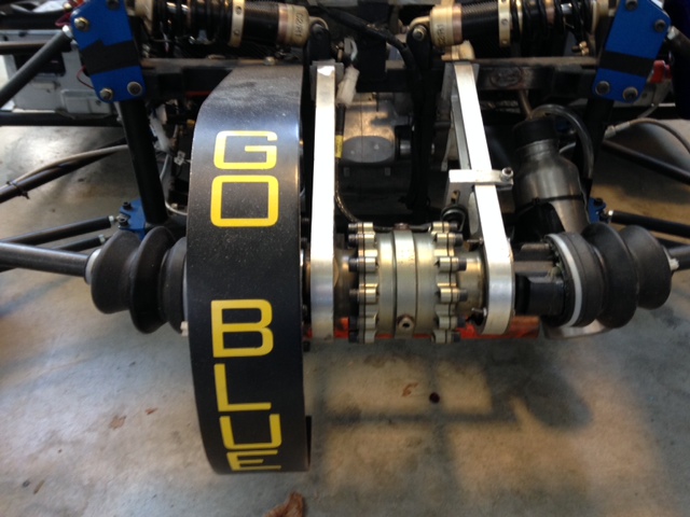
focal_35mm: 33
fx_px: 658
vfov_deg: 42.9
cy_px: 258
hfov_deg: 55.4
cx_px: 345
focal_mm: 4.12
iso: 125
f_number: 2.4
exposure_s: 1/20
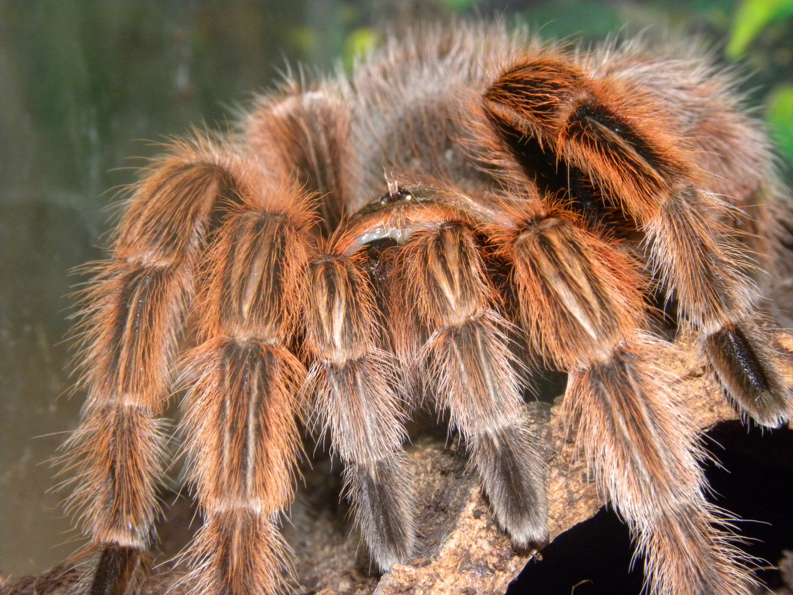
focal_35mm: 162
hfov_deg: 12.2
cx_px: 396
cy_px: 298
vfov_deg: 9.2
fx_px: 3711
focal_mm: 28.8
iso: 400
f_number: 8
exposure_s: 1/30
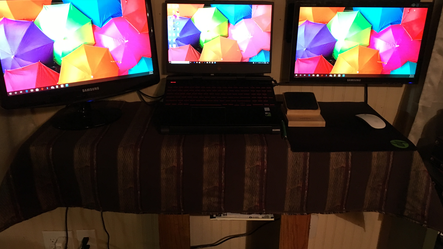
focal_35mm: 32
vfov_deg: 36.7
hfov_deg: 61.0
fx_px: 376
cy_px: 117
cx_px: 223
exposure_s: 1/24
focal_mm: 4.15
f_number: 2.2
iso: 200
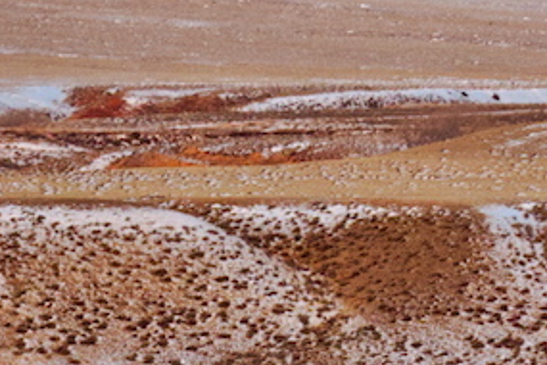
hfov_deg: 1.7
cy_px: -105
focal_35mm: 1184
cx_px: 405
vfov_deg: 1.2
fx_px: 17989
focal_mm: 150
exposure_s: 1/320
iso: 800
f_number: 8
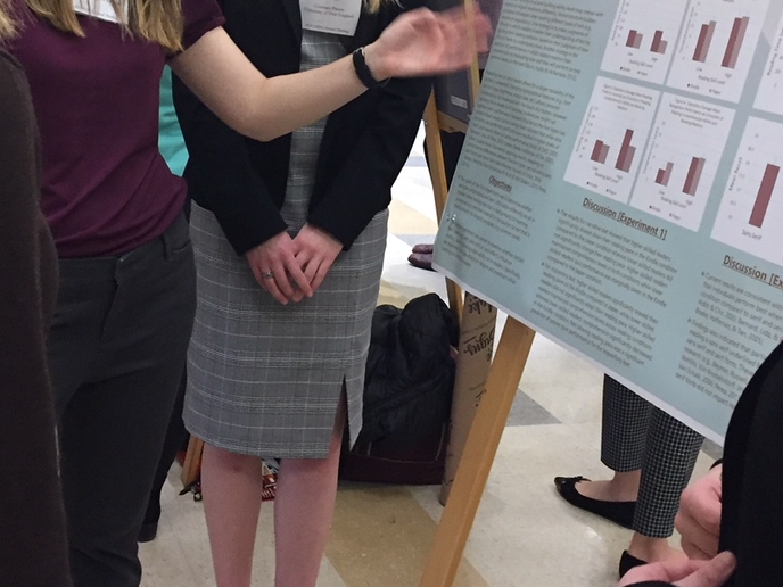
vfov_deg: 24.3
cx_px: 365
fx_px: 1335
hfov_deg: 32.7
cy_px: 84
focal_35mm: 59
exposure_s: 1/30
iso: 160
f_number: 2.2
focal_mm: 4.15
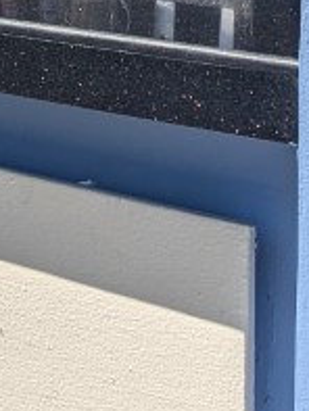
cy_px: -104
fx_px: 1736
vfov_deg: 13.1
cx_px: -389
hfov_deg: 9.3
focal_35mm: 146
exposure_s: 1/1397
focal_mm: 6.81
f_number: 1.85
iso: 39
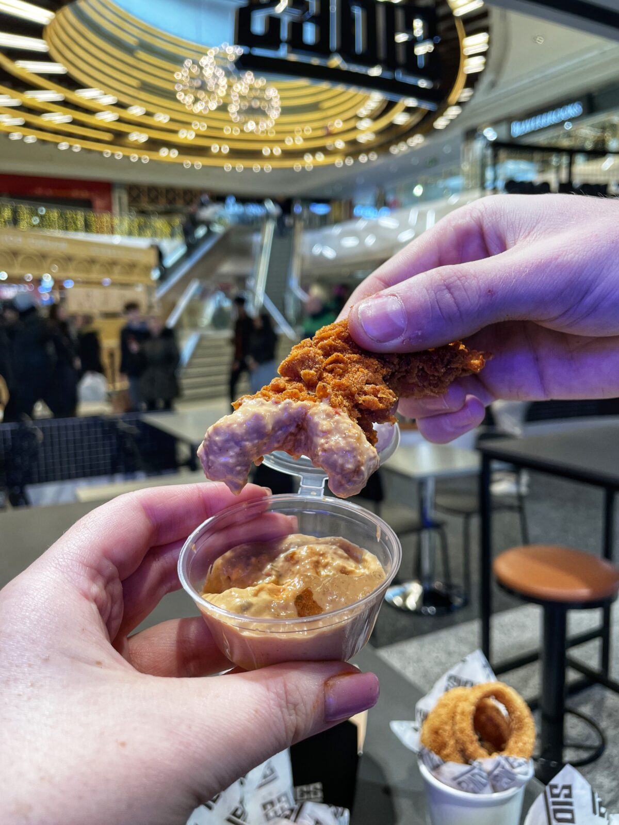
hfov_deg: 53.1
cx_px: 310
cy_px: 412
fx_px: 620
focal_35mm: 26
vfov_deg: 67.3
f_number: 1.6
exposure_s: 1/100
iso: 50
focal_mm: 4.2
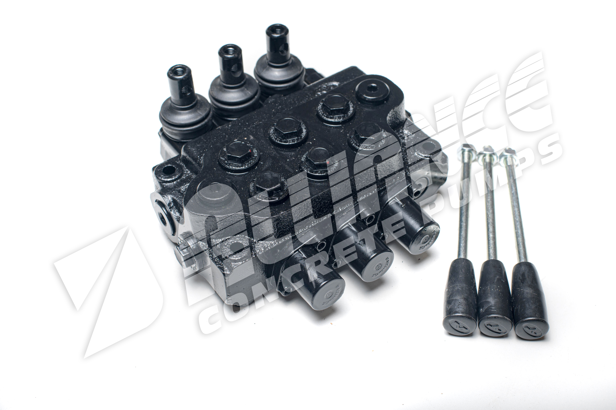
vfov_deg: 27.0
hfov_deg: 39.6
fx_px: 855
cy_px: 205
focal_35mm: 50
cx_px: 308
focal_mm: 50
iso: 100
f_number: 7.1
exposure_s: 1/200
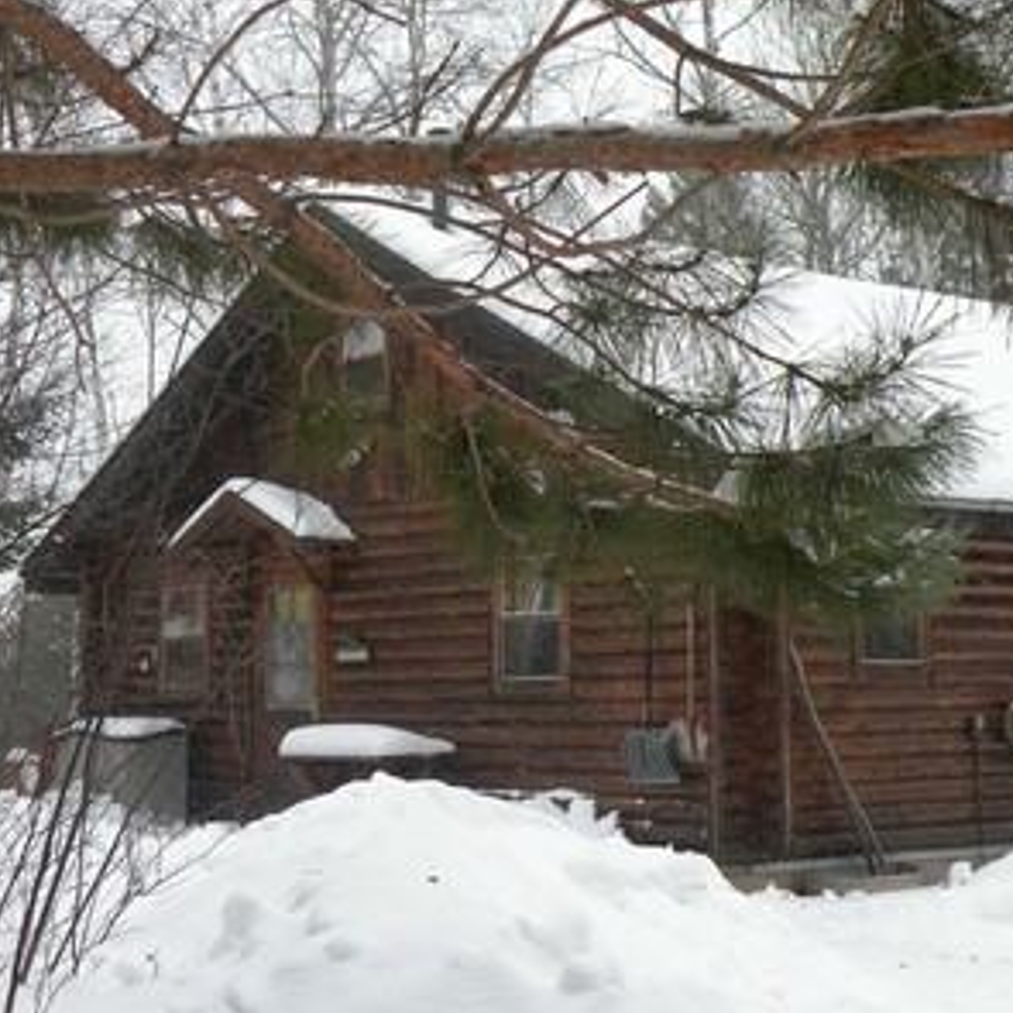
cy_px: 403
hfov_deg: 27.3
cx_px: 494
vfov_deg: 27.2
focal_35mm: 63
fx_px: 2086
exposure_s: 1/60.4
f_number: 3.2
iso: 123
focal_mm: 7.4
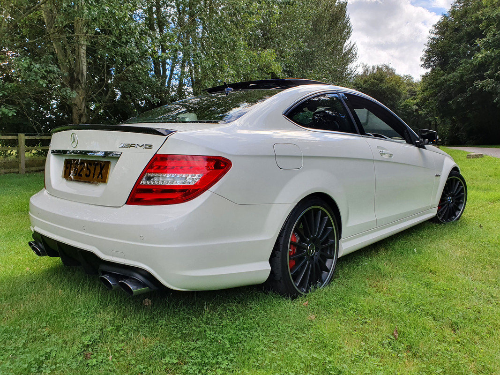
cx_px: 250
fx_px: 376
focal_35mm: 26
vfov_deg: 53.1
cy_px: 188
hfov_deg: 67.3
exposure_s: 1/904
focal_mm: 4.32
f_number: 2.4
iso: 50
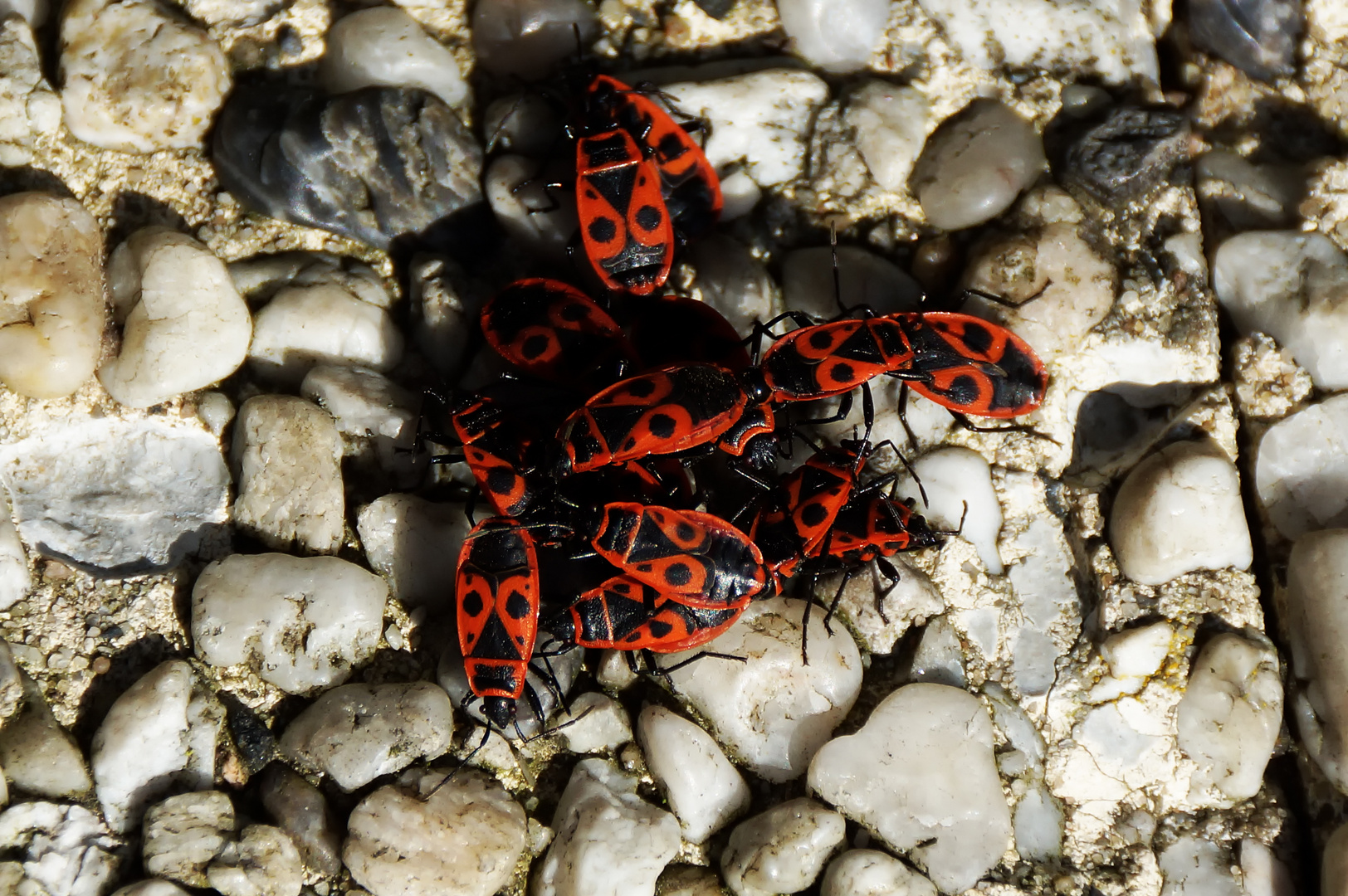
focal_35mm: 600
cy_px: 448
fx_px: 22448
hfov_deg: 3.4
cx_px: 674
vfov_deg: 2.3
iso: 100
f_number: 8
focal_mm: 200
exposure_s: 1/500
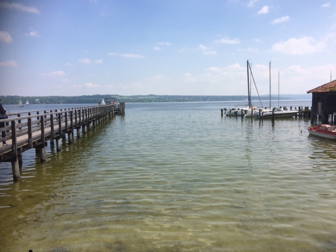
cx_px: 168
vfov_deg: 48.2
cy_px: 126
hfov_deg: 61.7
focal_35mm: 29
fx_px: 281
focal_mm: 4.15
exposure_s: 1/2740
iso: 32
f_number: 2.2
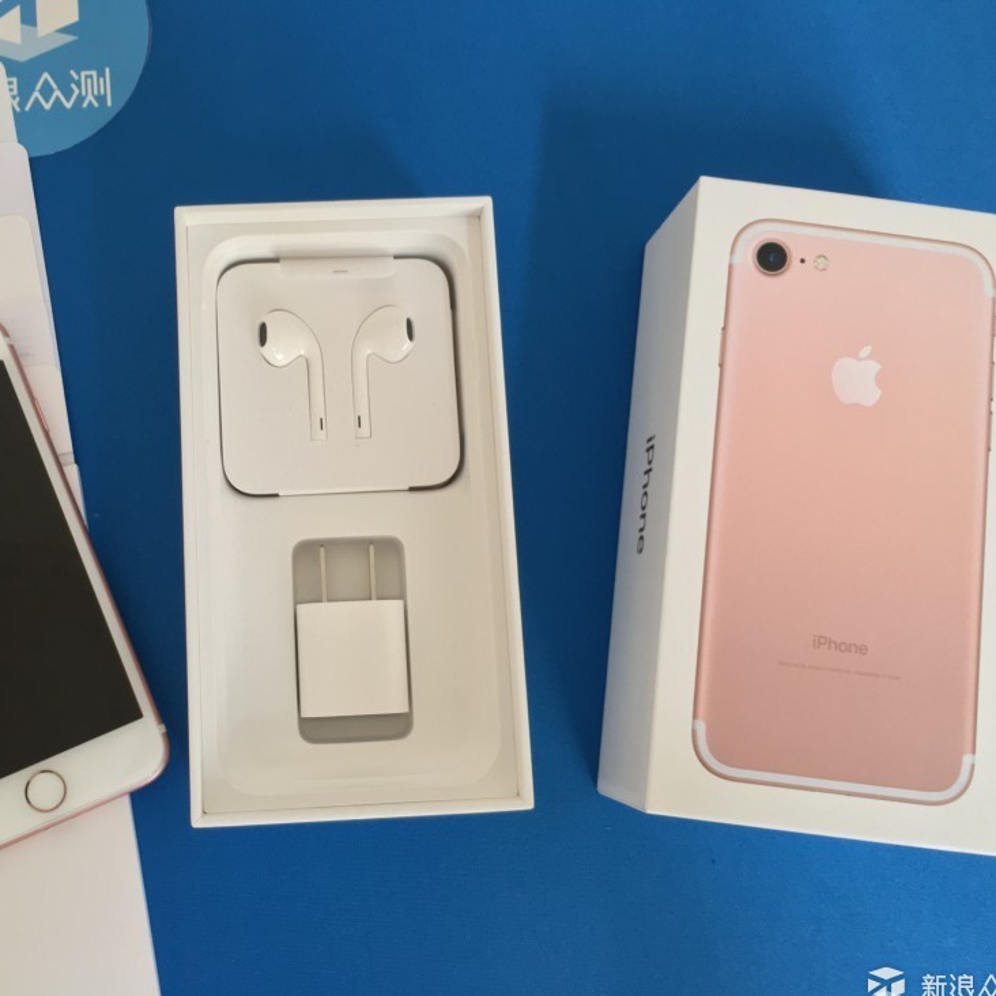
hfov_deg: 46.7
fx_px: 1139
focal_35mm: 35
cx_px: 358
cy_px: 499
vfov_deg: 47.2
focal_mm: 4.15
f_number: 2.2
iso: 64
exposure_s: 1/33
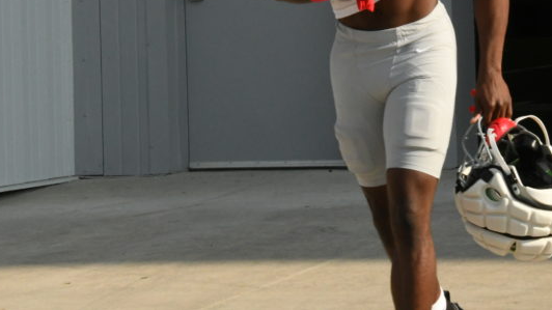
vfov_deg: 4.9
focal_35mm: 248
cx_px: 367
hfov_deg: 8.7
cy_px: -43
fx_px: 3629
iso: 2500
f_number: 22
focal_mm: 82
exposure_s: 1/500
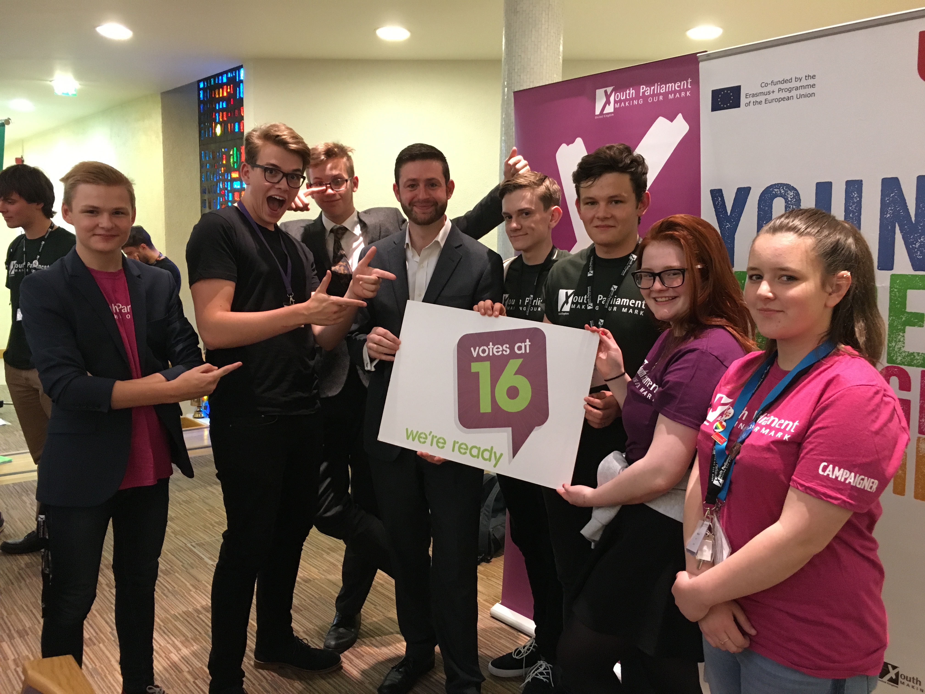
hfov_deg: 61.7
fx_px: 775
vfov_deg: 48.2
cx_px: 462
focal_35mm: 29
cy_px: 347
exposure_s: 1/33
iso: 250
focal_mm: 4.15
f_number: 2.2
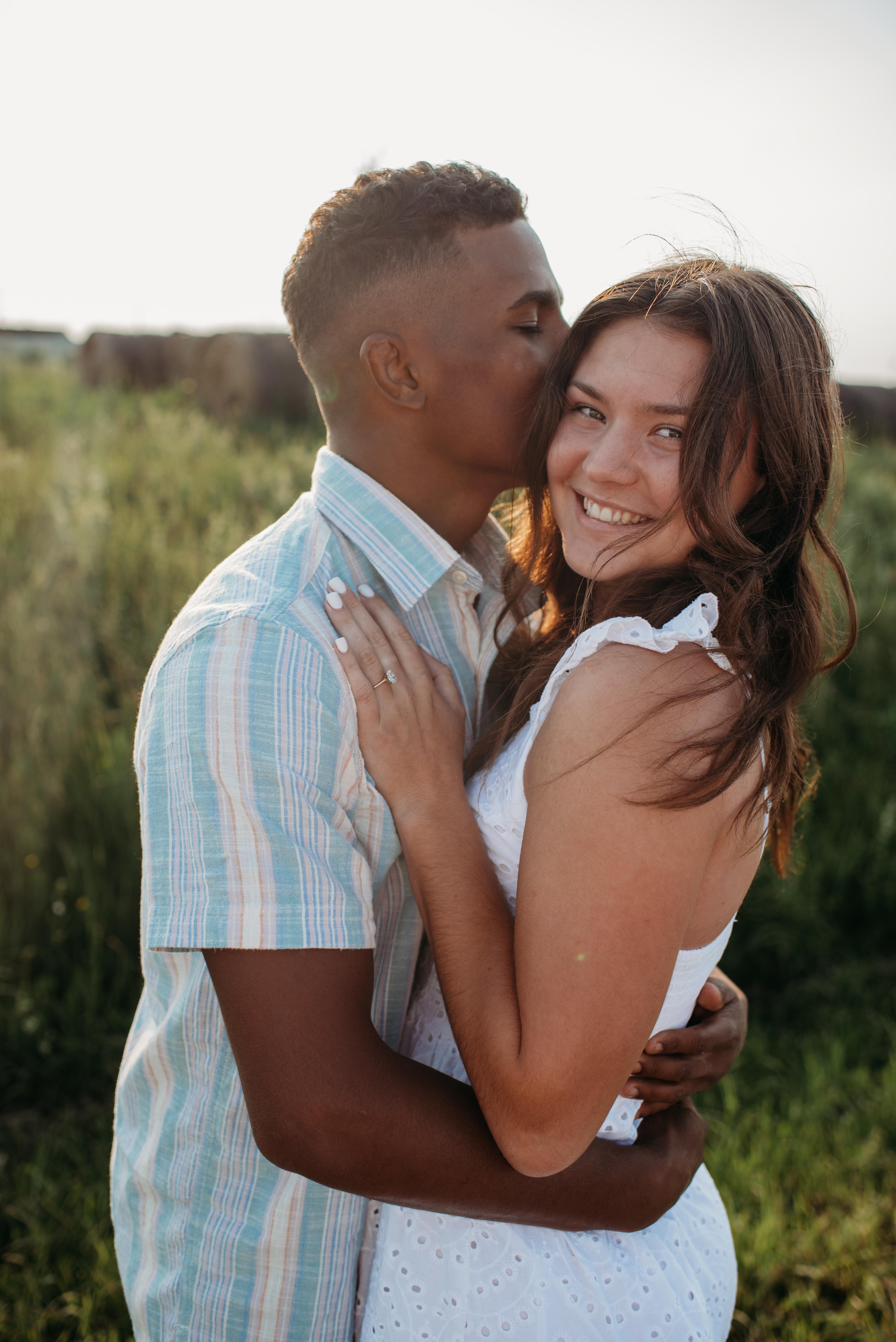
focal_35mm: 35
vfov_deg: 54.4
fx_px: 1305
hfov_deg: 37.9
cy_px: 671
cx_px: 448
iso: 160
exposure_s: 1/1000
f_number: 2.8
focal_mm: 35
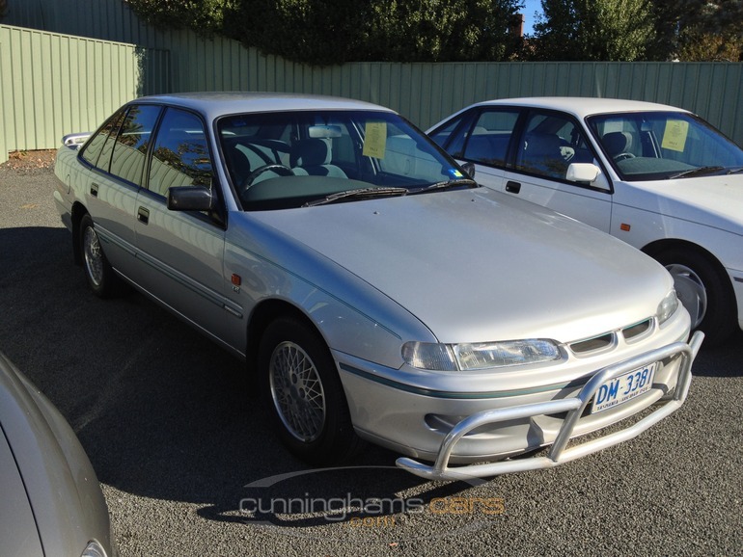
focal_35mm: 35
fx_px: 751
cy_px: 278
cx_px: 372
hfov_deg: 52.6
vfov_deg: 40.7
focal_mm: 4.28
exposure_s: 1/1082
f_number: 2.4
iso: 50
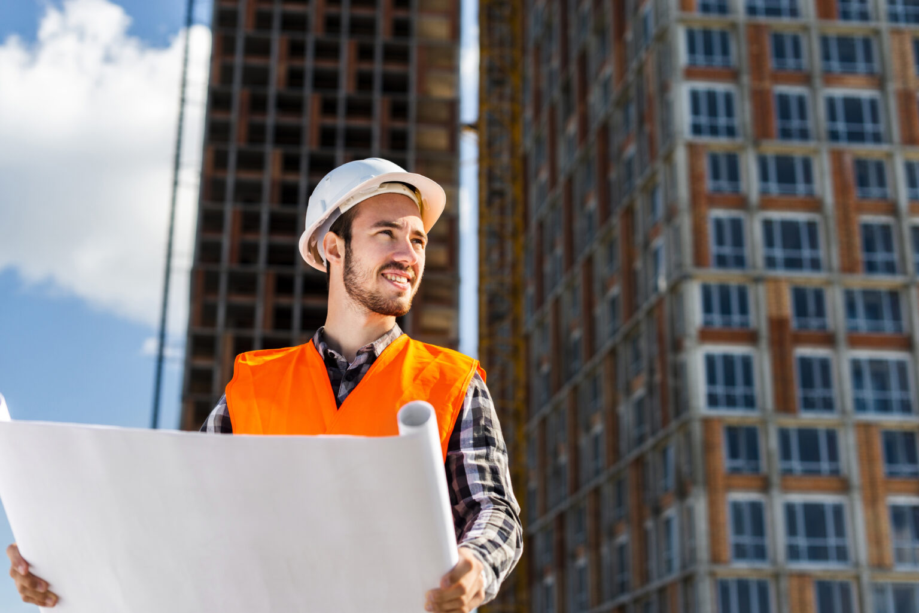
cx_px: 460
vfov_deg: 27.0
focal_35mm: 50
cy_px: 306
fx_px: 1277
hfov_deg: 39.6
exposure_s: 1/1000
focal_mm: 50
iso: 250
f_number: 3.2
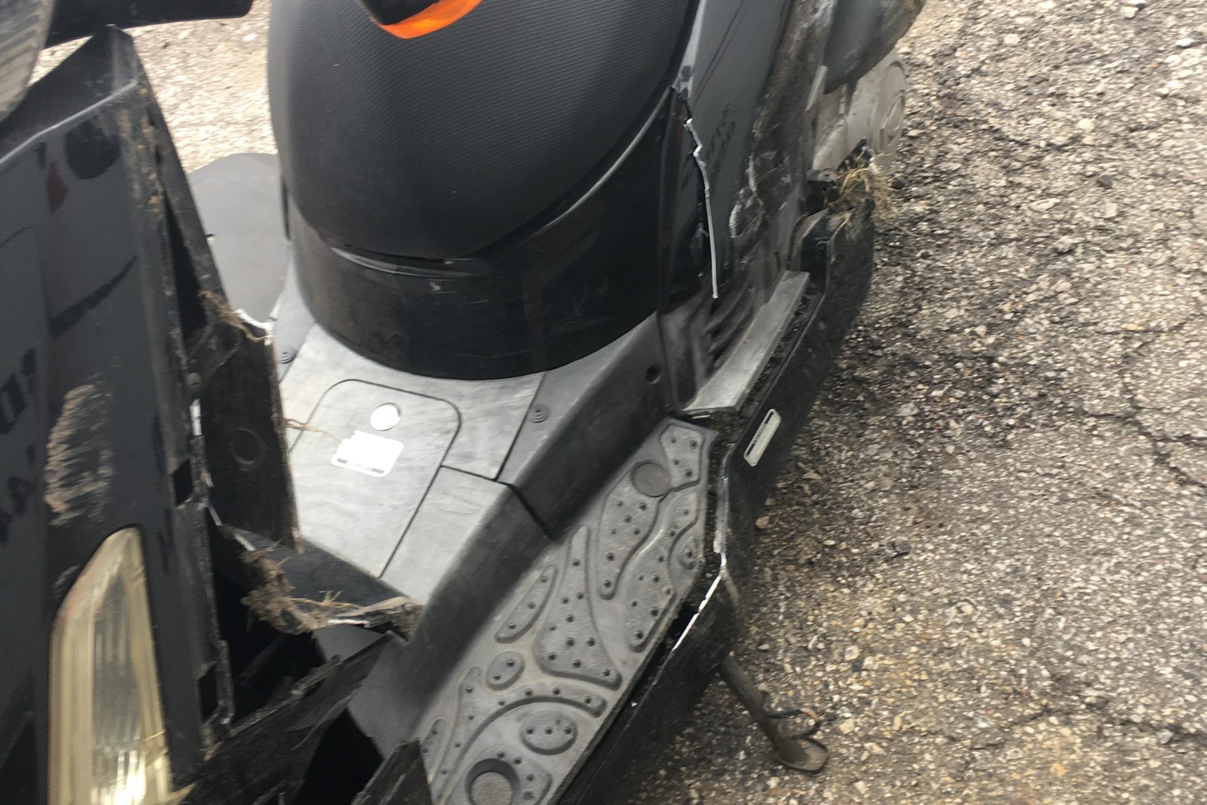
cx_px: 614
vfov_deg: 32.6
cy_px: 329
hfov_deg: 47.4
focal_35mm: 41
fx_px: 1375
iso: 25
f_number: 2.2
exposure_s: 1/60
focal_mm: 4.15
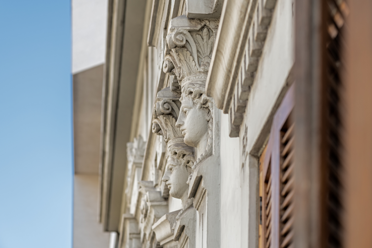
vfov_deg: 13.0
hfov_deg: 19.5
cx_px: 186
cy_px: 124
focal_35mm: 105
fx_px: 1085
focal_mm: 105
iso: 200
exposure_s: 1/100
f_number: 5
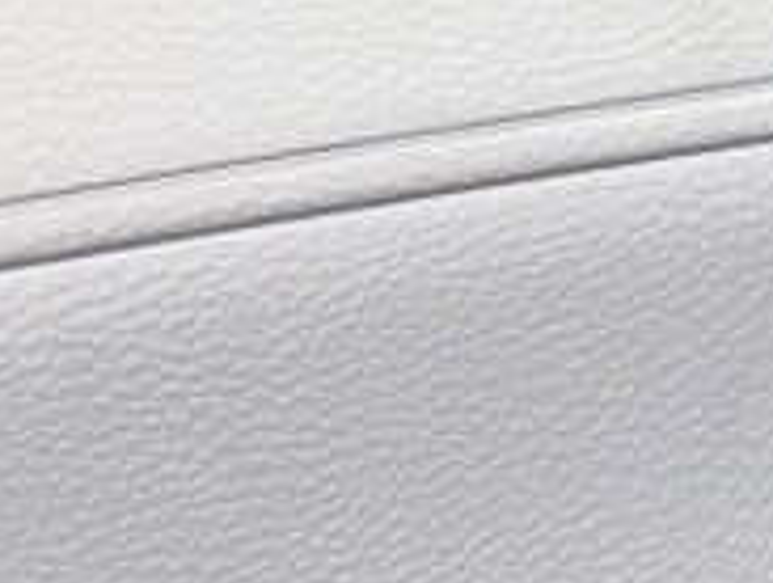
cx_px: 1276
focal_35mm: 268
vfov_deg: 5.3
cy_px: 1512
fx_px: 5996
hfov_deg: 7.2
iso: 250
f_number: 1.78
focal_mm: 6.86
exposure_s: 1/60
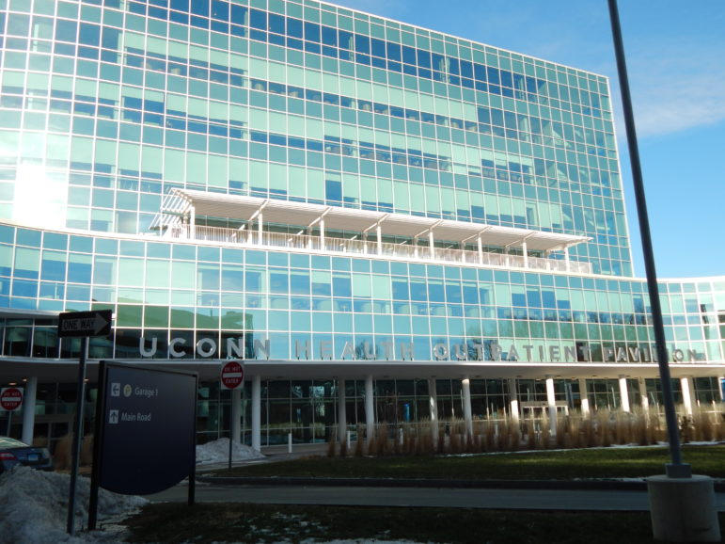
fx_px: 649
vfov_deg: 45.4
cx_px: 362
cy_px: 272
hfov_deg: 58.4
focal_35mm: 31
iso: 125
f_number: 3.2
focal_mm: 5.6
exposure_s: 1/800
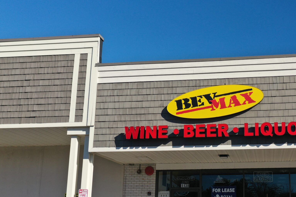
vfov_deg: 28.4
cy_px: 139
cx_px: 220
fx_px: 386
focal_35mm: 47
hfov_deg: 40.8
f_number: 4
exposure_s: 1/80
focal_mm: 10.26
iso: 100
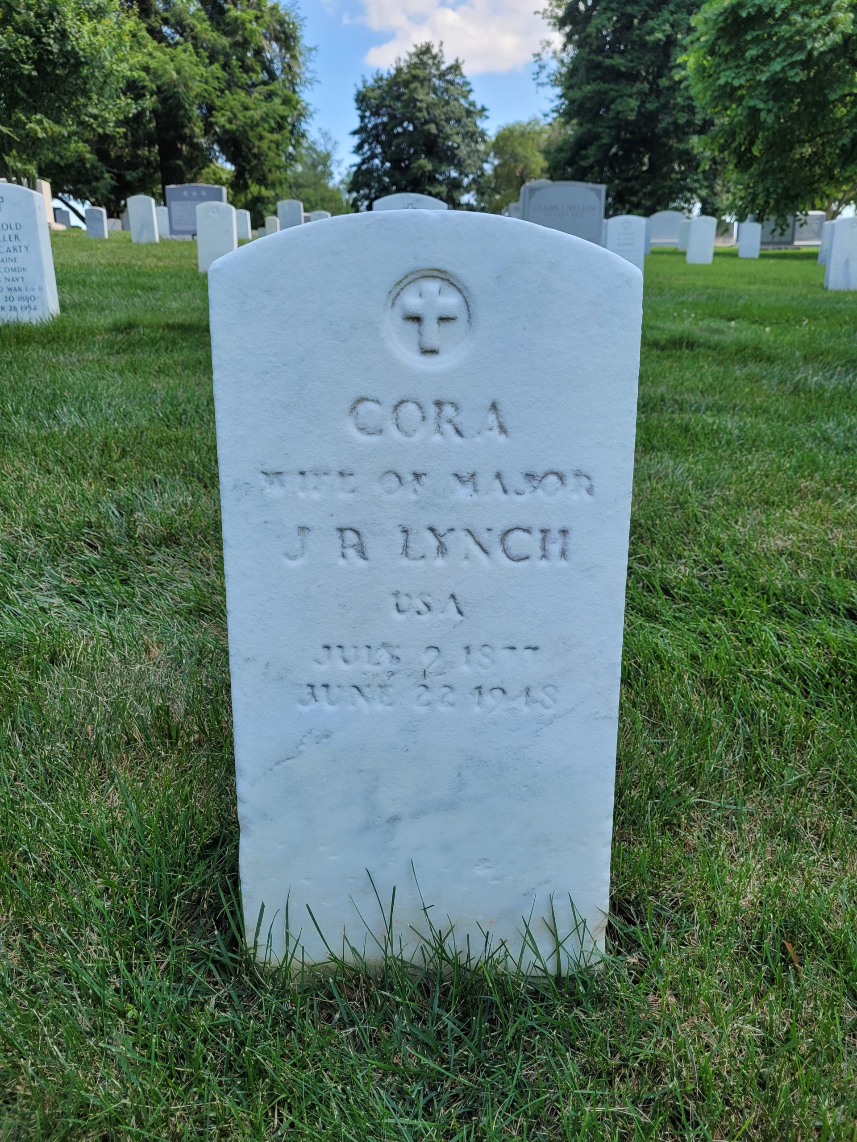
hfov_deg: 53.1
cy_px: 571
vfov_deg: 67.3
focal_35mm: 26
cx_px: 428
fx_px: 858
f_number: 1.8
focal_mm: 5.4
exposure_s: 1/781
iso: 40
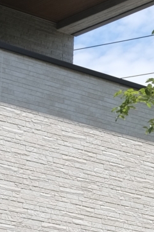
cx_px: 312
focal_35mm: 193
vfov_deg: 10.6
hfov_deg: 6.9
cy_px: 224
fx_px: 1241
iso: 250
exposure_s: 1/1250
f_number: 5
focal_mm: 22.8
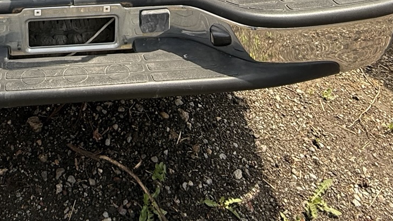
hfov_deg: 45.1
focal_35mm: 42
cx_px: 60
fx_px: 438
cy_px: -170
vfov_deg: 20.6
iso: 64
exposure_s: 1/201
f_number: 2.2
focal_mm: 2.22
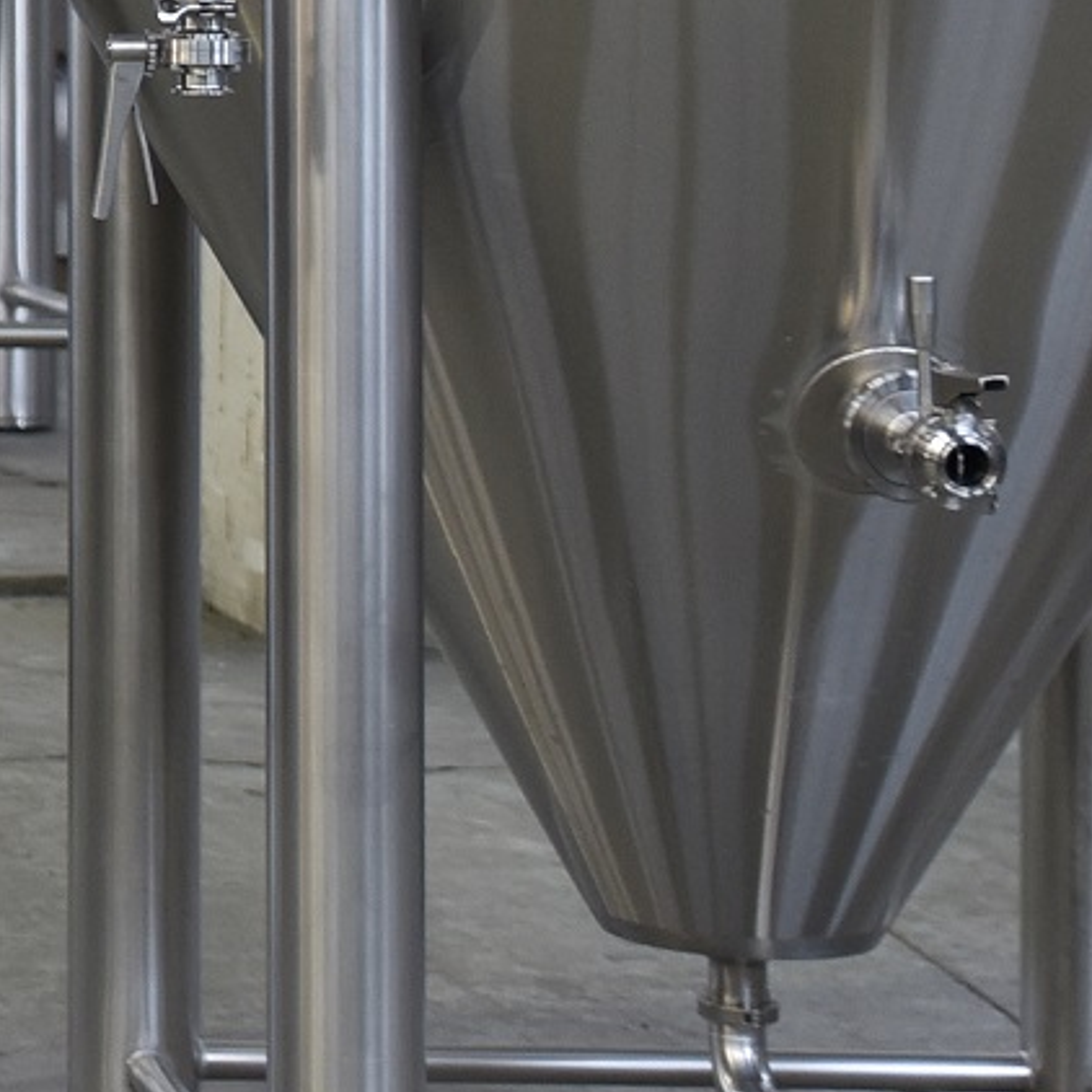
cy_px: -580
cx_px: -1258
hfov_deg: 9.1
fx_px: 6353
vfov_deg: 9.5
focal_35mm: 178
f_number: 2.8
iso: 720
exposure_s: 1/30
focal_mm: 32
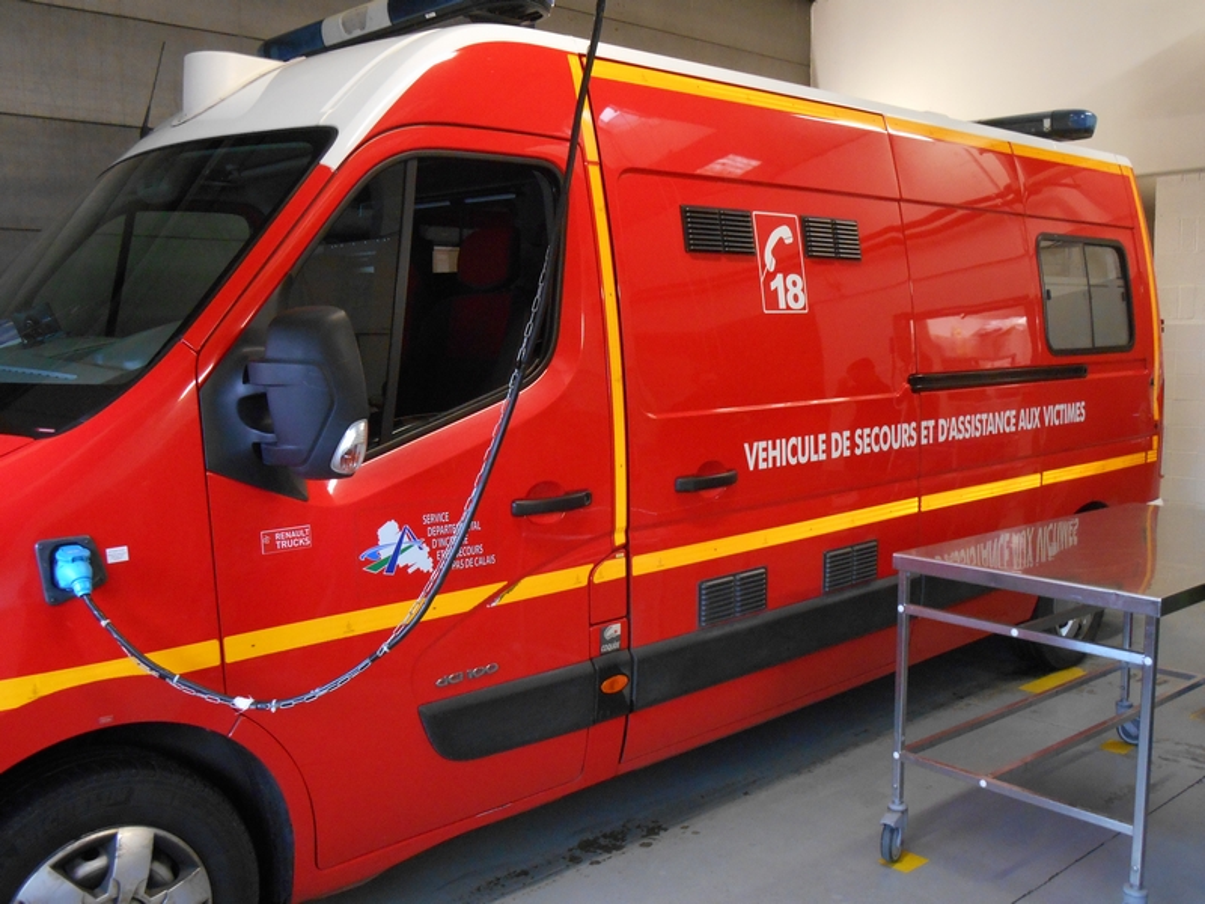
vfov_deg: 40.7
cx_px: 602
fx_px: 1218
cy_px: 452
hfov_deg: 52.6
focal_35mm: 35
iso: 400
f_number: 3.7
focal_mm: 6.3
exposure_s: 1/25
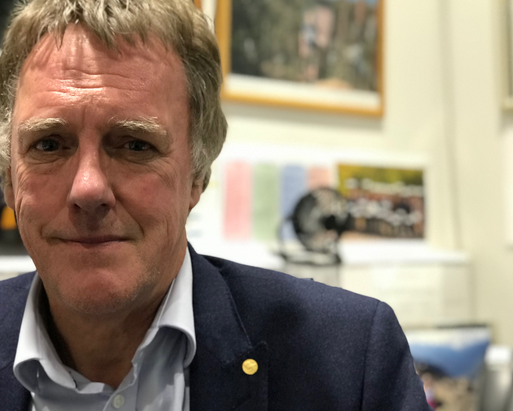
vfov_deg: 21.9
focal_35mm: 70
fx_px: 1063
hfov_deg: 27.1
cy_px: 195
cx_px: 195
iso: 250
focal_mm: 6.6
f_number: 2.8
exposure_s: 1/50
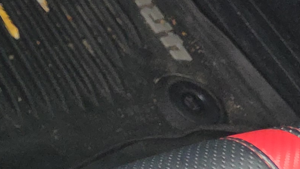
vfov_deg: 8.3
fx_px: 1002
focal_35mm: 126
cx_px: -421
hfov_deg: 12.9
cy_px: -318
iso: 200
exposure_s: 1/120
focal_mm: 6.3
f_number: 1.7
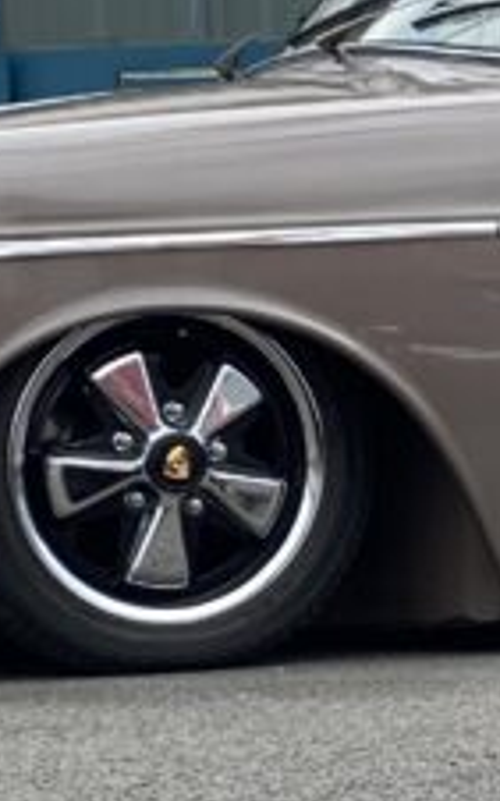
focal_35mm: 250
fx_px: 5458
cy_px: 482
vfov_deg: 8.4
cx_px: 1362
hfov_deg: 5.0
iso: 20
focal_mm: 6
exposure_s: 1/440
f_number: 2
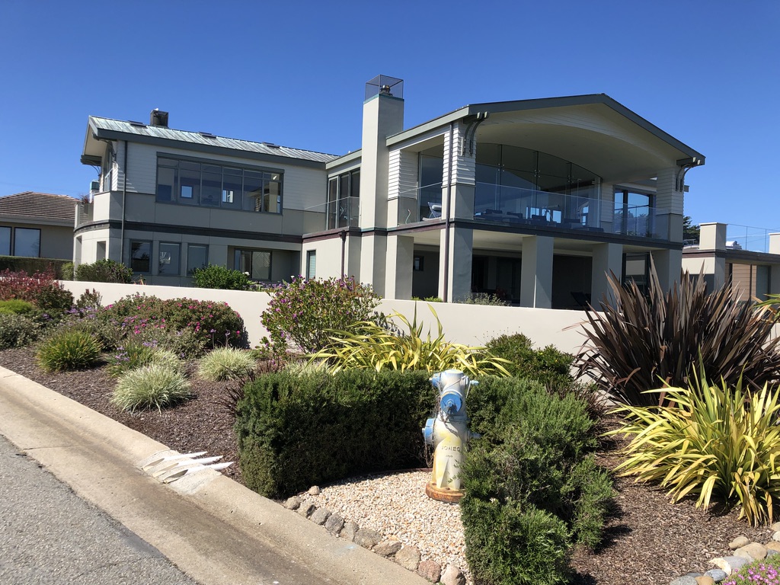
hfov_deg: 63.4
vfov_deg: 49.7
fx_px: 631
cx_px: 390
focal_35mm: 28
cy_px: 292
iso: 20
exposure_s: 1/1656
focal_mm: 4
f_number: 1.8
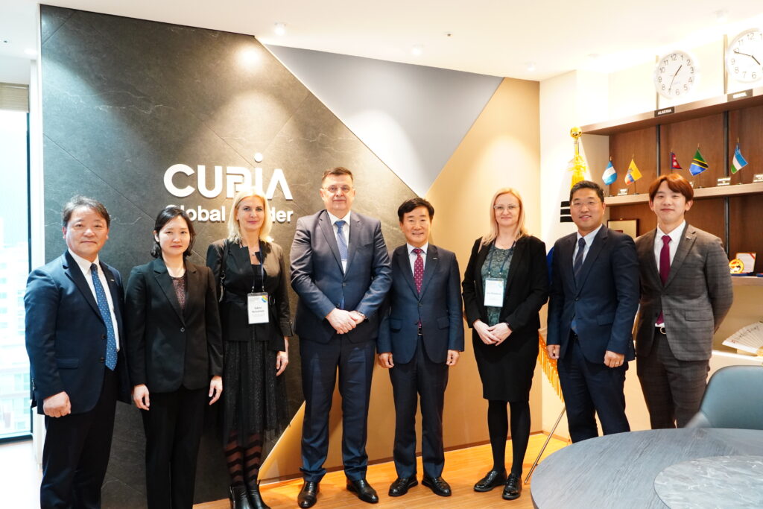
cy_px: 254
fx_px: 668
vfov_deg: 41.7
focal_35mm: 32
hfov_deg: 59.5
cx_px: 382
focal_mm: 21
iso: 2500
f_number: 4
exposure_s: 1/40
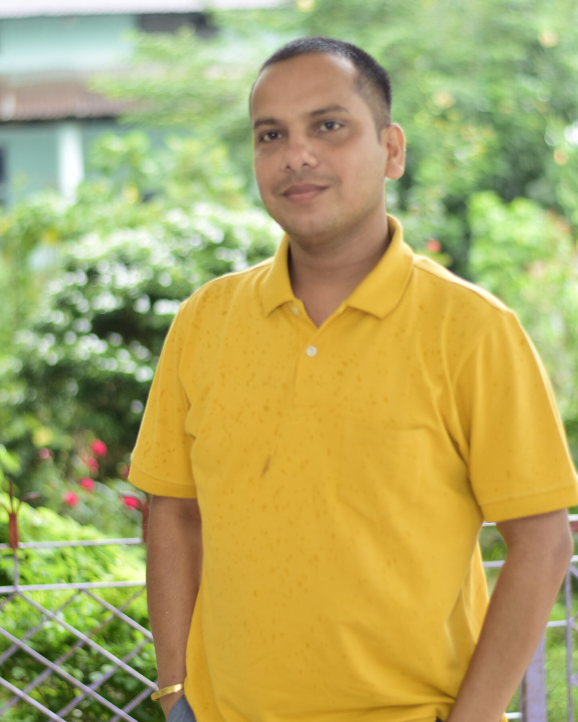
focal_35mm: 100
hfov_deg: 15.4
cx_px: 330
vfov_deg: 19.2
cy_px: 358
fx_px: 2138
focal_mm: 50
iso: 320
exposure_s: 1/125
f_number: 1.8
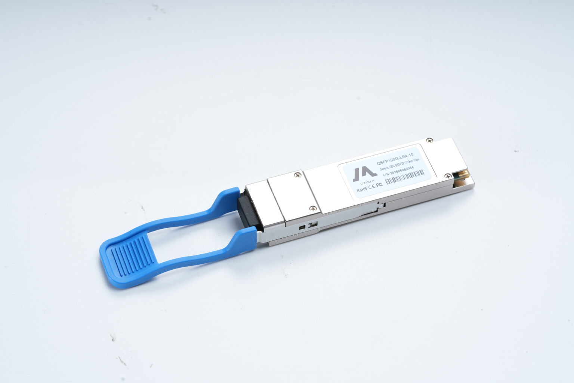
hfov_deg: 22.6
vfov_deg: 15.2
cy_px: 192
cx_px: 287
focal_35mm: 90
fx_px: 1435
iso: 100
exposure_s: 1/160
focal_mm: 90
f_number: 11
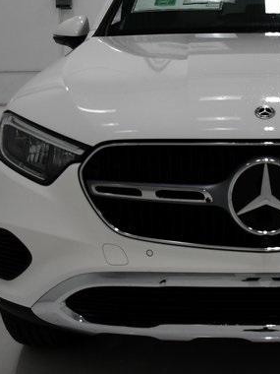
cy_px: 145
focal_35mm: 70
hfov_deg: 20.5
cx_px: 261
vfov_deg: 27.7
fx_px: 755
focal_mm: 18
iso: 400
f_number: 4
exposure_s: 1/250
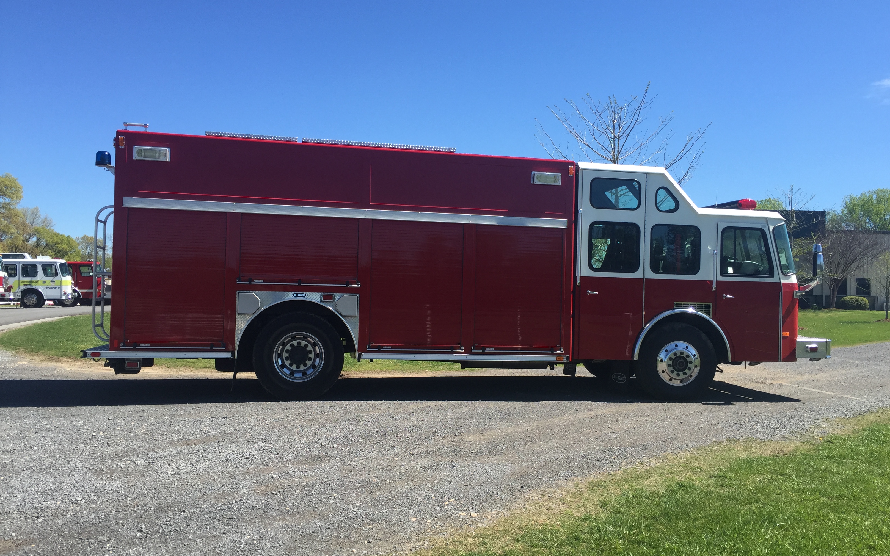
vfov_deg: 40.6
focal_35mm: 31
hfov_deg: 61.2
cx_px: 448
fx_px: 752
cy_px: 286
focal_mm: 4.15
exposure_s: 1/1163
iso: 32
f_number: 2.2
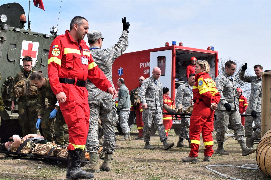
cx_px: 136
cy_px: 90
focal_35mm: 34
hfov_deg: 55.1
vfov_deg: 38.4
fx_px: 260
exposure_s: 1/400
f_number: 10
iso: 200
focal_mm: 23
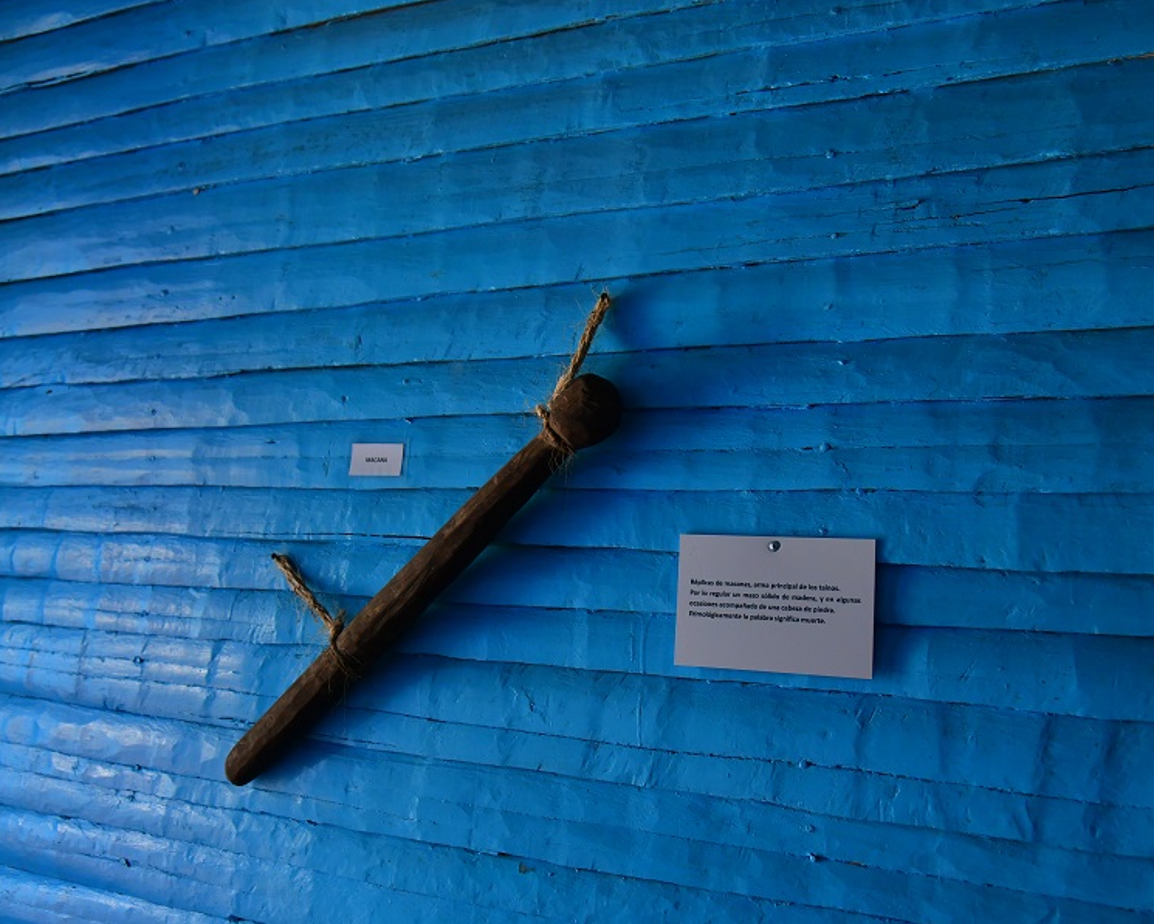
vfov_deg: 43.4
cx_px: 565
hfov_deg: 52.8
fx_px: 1161
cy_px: 462
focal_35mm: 34
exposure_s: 1/200
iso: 1600
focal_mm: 30
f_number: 4
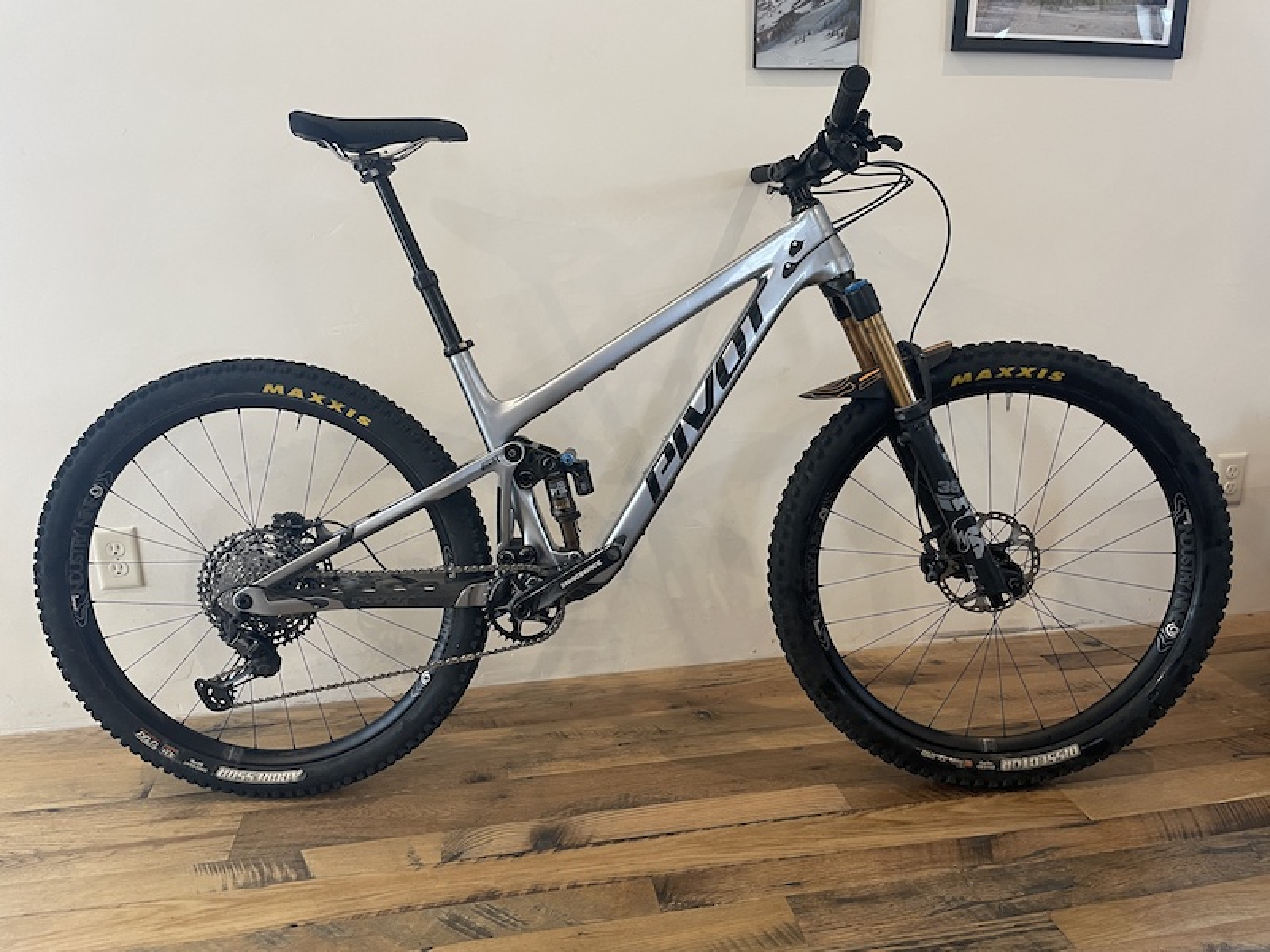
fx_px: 954
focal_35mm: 26
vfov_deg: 53.1
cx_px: 635
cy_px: 476
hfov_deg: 67.3
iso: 250
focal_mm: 4.2
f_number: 1.6
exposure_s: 1/60
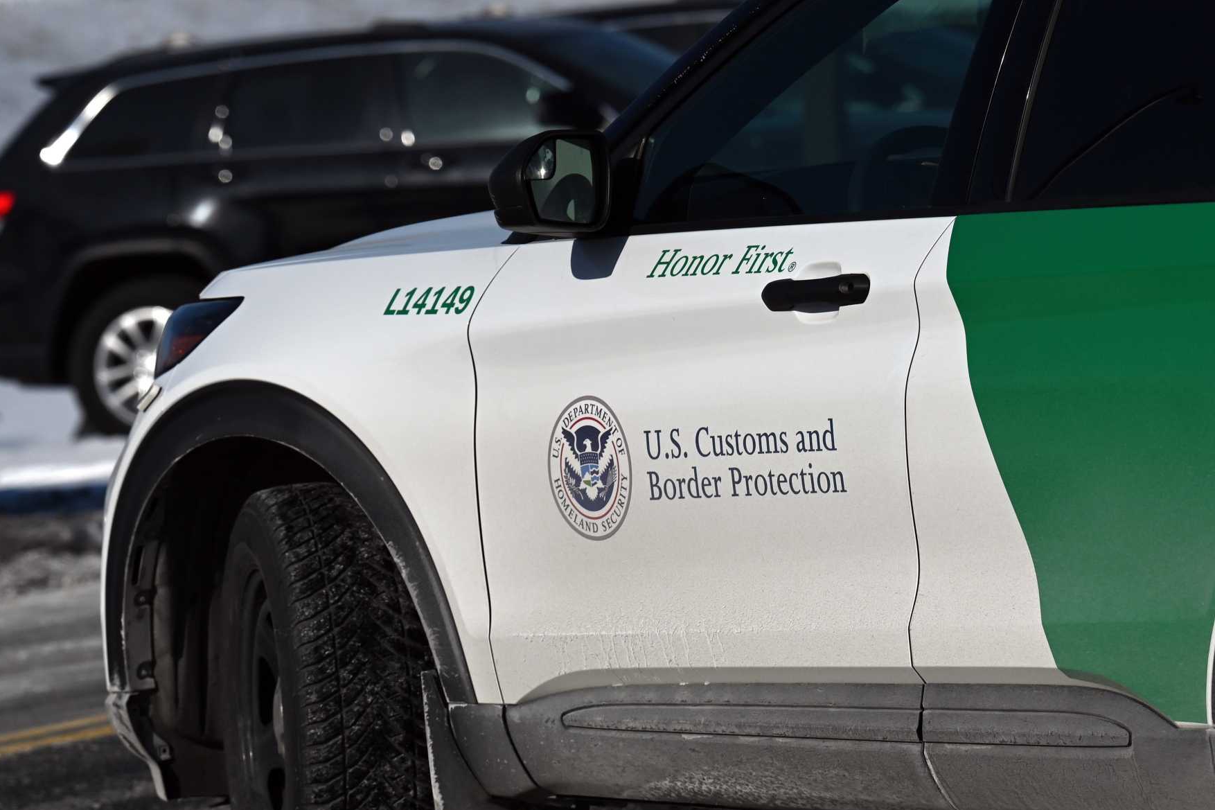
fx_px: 10326
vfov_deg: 4.5
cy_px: 350
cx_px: 650
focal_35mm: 306
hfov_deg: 6.7
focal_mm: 175
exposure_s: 1/8000
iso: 220
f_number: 5.6
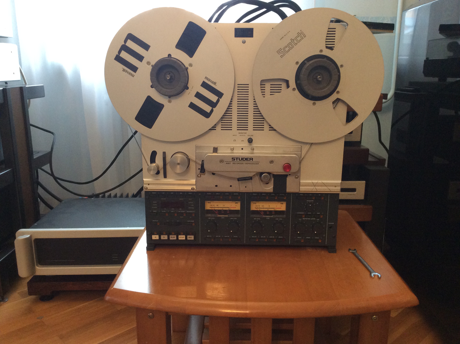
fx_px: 425
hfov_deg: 56.9
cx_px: 230
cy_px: 172
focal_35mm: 32
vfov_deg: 44.1
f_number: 2.4
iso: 160
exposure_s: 1/25
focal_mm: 3.3
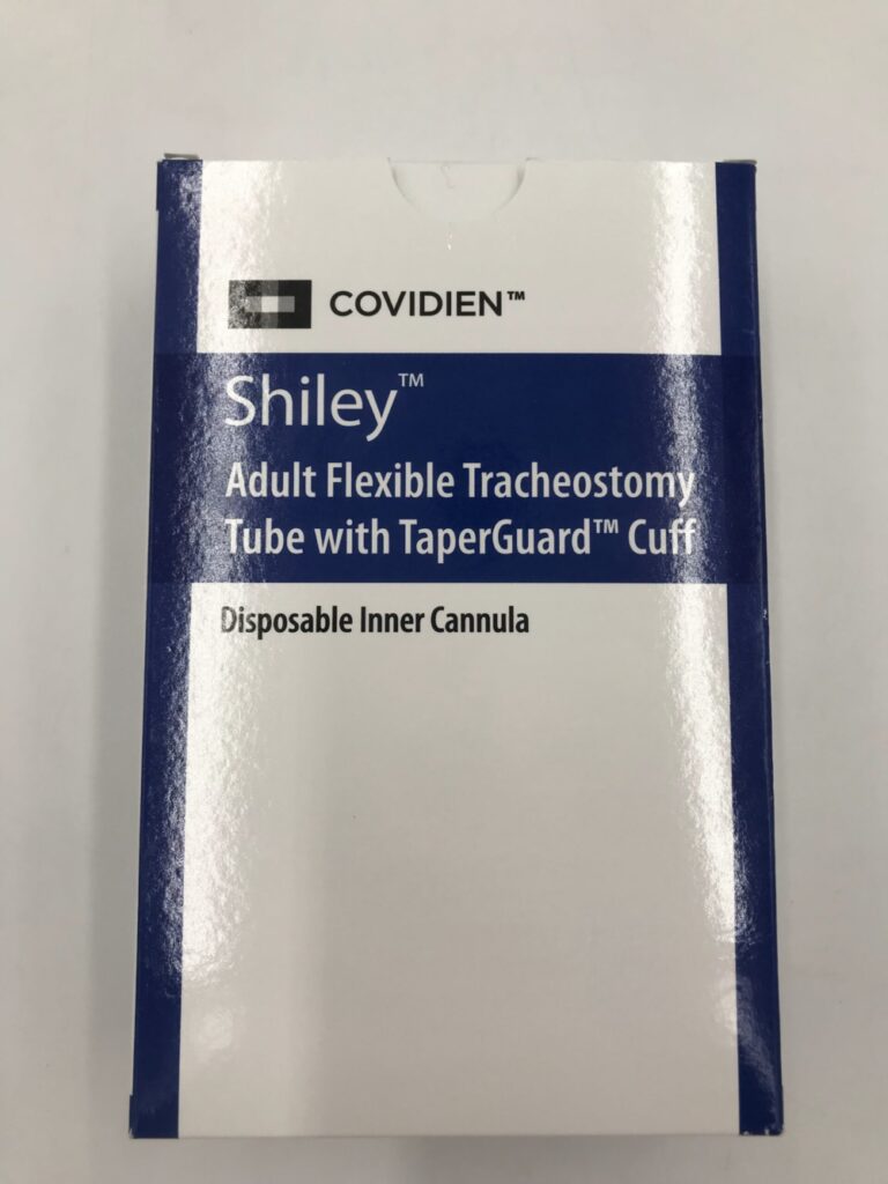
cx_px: 444
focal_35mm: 28
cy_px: 592
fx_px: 958
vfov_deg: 63.4
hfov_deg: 49.7
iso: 20
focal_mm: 3.99
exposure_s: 1/145
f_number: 1.8
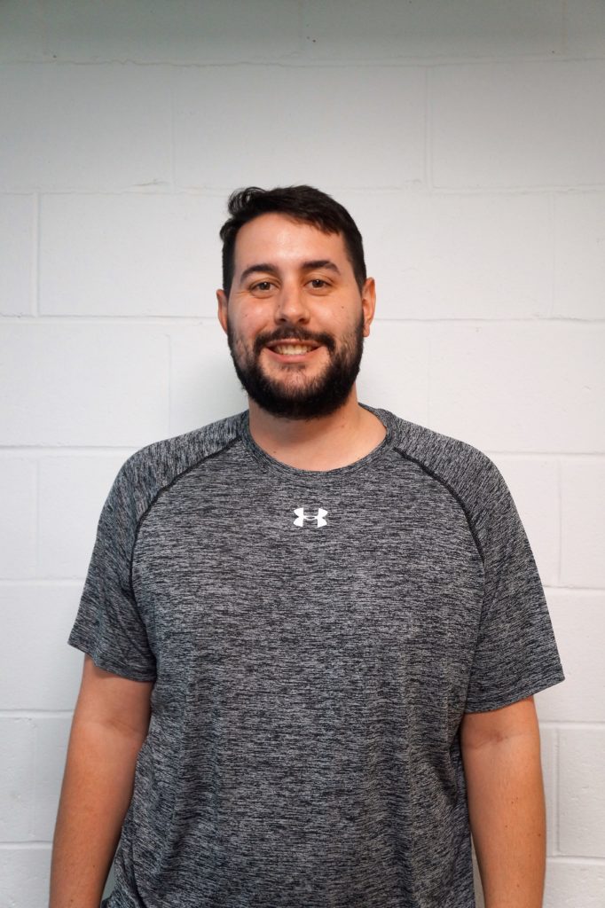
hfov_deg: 31.9
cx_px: 302
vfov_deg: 46.4
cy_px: 454
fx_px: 1059
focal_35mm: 42
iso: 800
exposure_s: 1/160
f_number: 4
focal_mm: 28
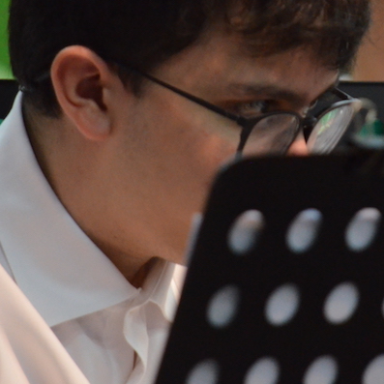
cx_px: 236
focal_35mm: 962
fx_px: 12074
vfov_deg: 1.8
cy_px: 132
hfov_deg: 1.8
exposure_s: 1/125
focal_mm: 300
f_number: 5.6
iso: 3200
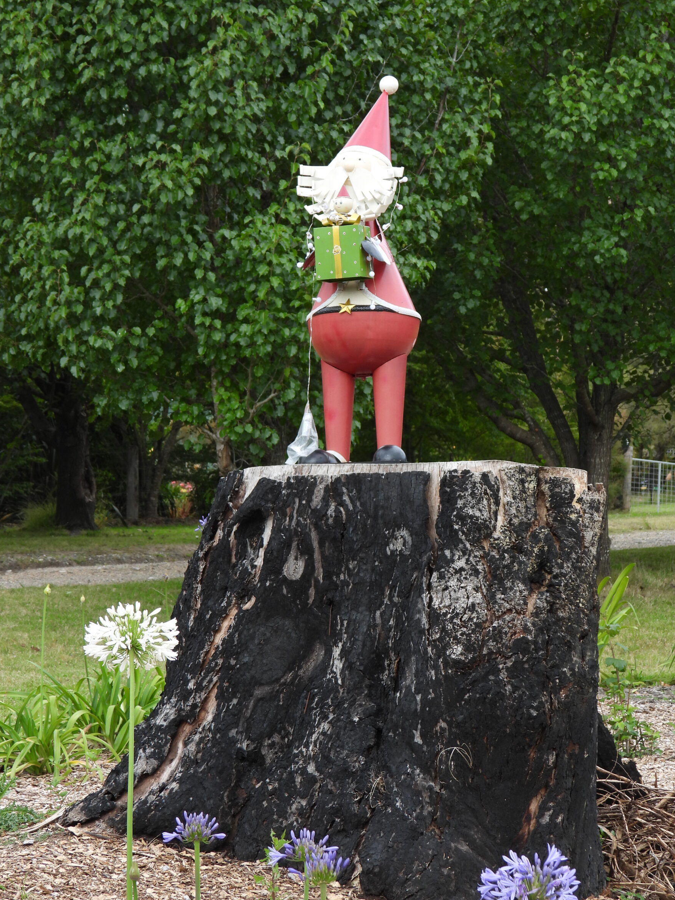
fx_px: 3250
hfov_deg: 11.9
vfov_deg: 15.8
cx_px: 357
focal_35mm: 125
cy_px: 442
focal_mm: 20.7
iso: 100
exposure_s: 1/200
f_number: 4
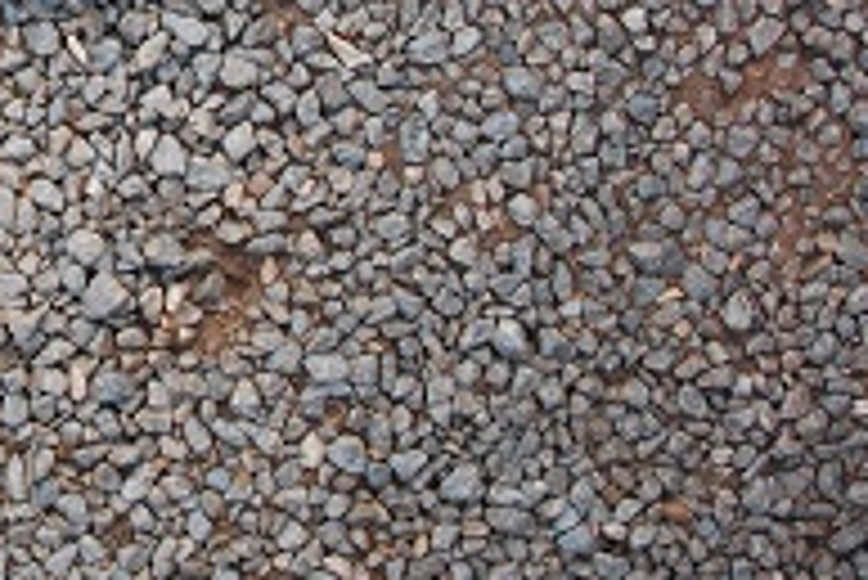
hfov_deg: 21.8
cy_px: -182
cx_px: -265
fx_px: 2027
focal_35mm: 84
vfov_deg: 15.5
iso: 200
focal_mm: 18
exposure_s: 1/80
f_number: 4.5
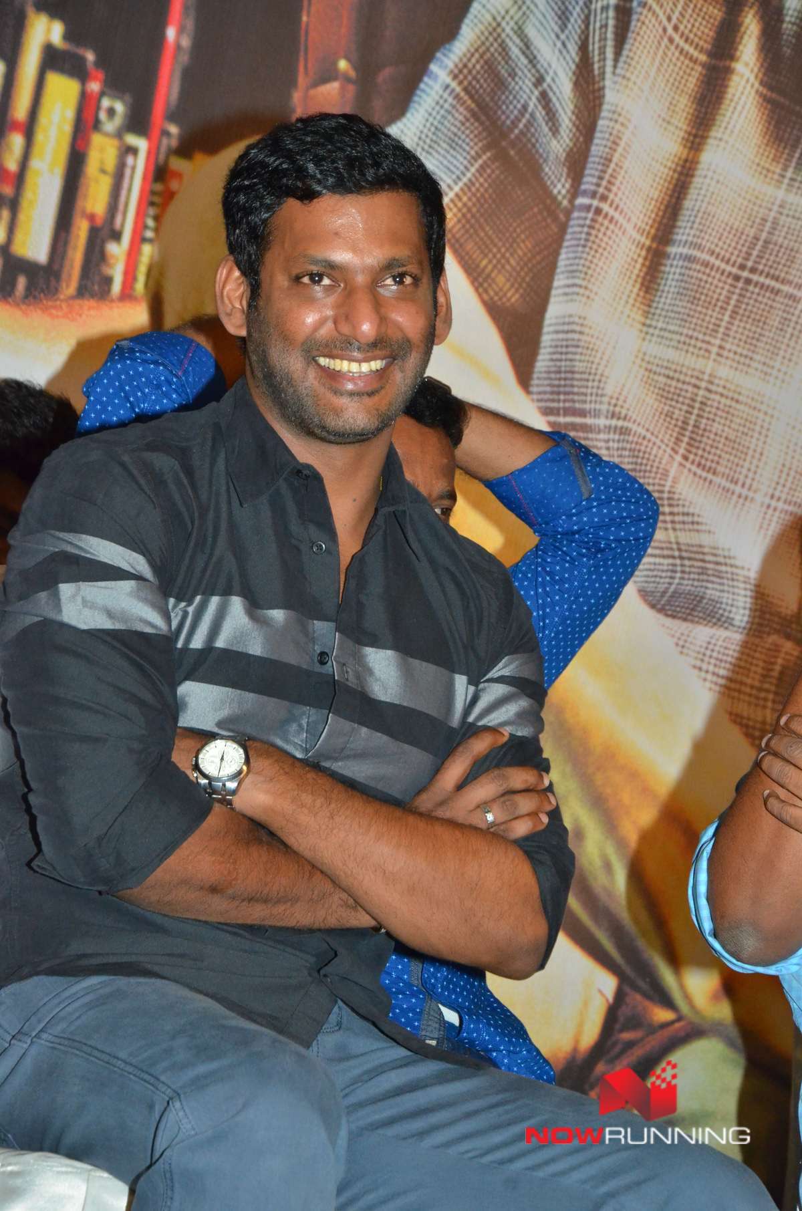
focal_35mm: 147
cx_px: 401
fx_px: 4935
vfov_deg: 14.0
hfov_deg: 9.3
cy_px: 606
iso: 1600
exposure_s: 1/125
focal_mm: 98
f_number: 11
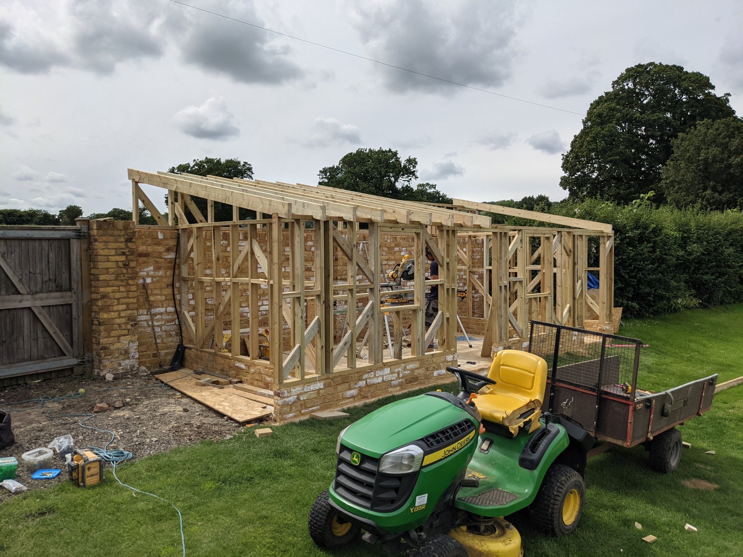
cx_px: 372
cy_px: 278
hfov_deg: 65.3
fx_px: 580
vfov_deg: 51.4
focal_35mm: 27
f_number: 1.73
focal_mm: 4.38
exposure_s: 1/5882
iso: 91
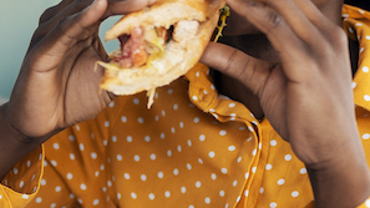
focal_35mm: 158
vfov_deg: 7.7
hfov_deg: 13.3
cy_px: 21
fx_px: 1550
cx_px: -37
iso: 100
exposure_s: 1/250
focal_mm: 35
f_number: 2
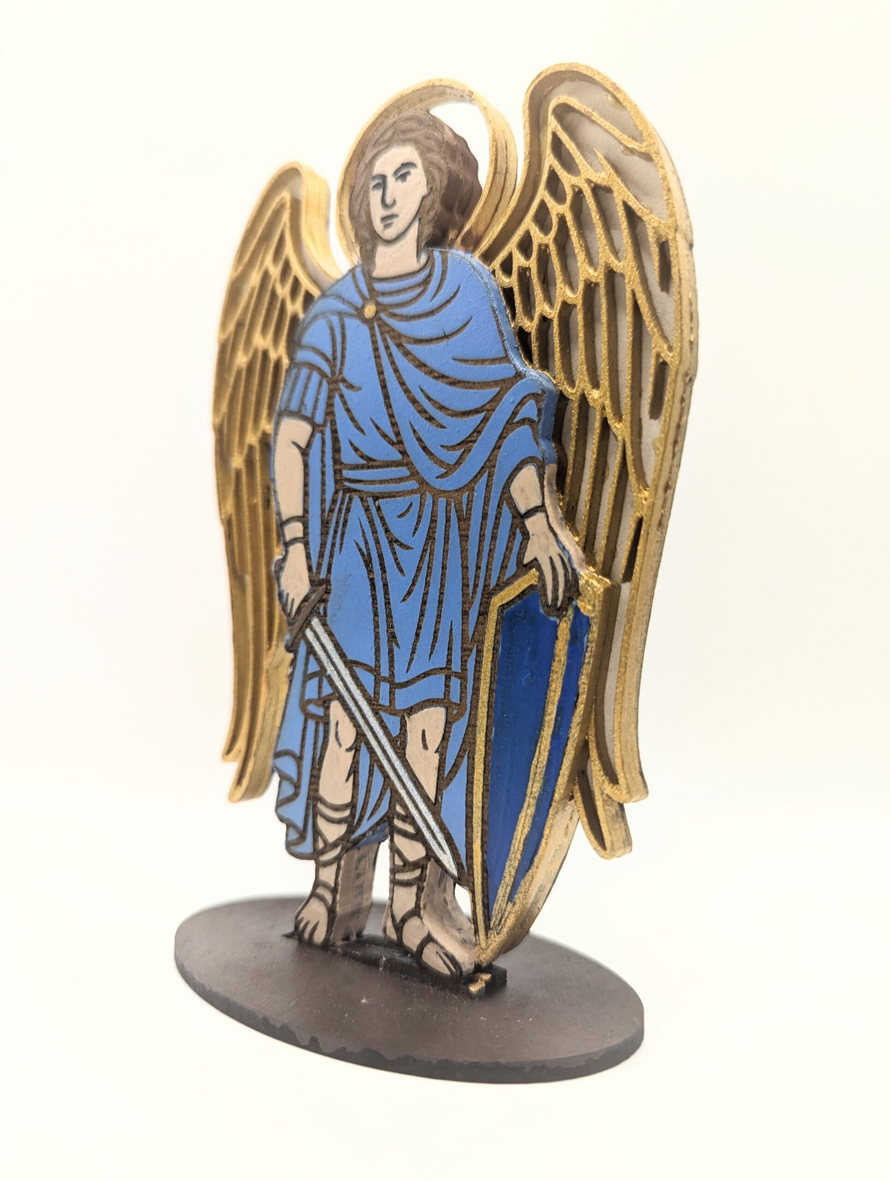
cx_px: 445
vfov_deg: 71.5
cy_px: 591
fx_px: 821
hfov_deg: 56.9
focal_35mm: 24
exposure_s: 1/191
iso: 147
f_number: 1.85
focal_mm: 6.81
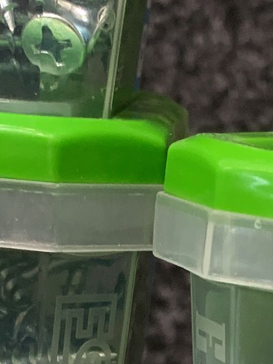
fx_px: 1672
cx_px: 452
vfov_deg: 11.6
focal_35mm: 159
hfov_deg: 9.0
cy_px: 636
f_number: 1.8
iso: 100
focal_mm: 4.25
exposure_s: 1/60
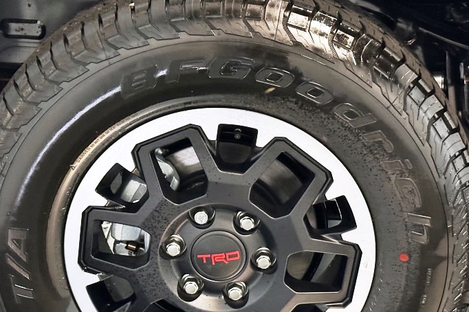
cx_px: 202
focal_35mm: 75
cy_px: 225
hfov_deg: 27.0
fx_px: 977
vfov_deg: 18.1
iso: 640
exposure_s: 1/30
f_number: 1.78
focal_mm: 6.86
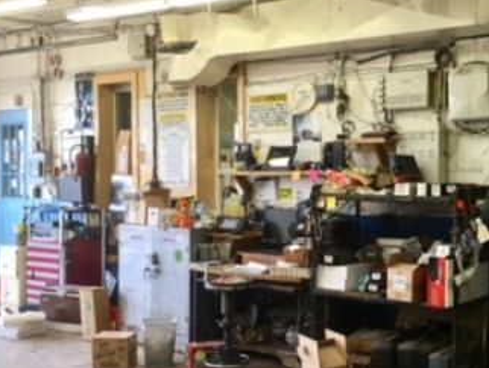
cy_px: 219
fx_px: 679
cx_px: 338
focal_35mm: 48
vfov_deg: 30.2
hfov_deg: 39.0
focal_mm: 4.15
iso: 25
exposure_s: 1/40
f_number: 2.2
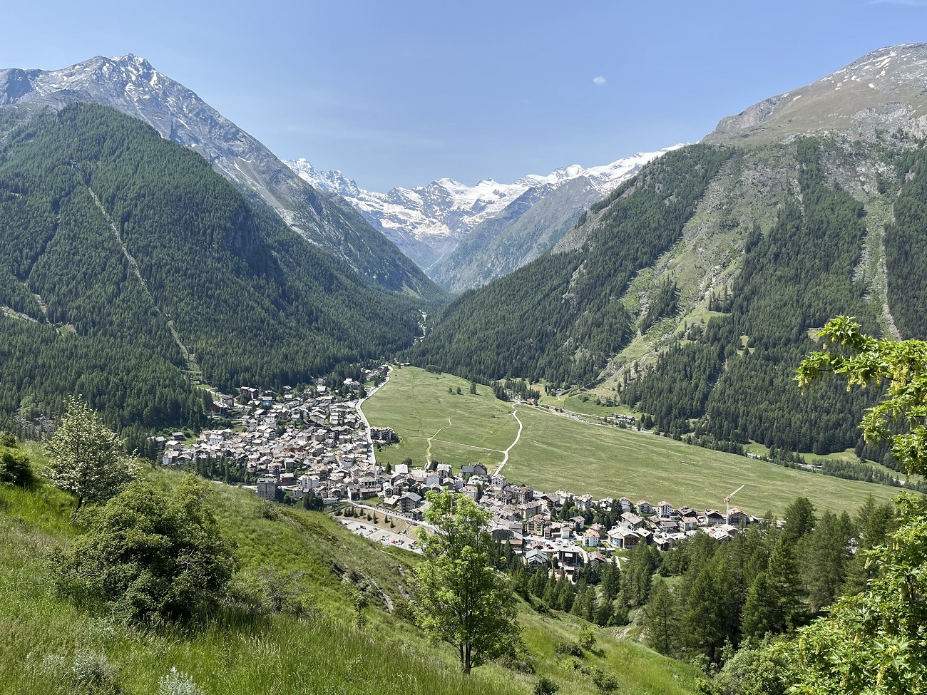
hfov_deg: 67.3
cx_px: 464
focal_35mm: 26
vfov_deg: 53.1
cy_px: 348
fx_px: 696
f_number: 1.6
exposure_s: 1/2463
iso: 50
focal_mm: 5.1
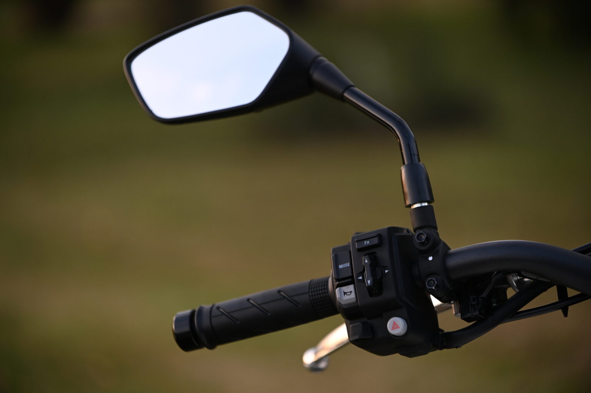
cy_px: 196
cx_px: 296
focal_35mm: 102
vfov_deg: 13.4
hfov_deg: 20.0
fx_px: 1673
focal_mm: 102
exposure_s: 1/250
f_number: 2.8
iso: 500
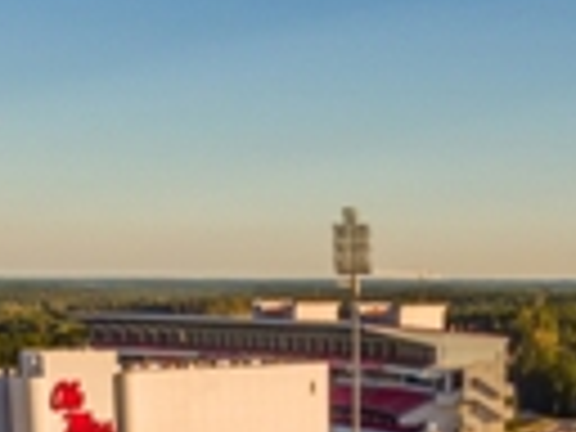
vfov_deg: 13.2
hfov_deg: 19.5
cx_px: 405
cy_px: 792
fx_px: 1664
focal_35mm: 100
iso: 100
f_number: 2.8
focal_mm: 3.61
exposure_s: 1/750
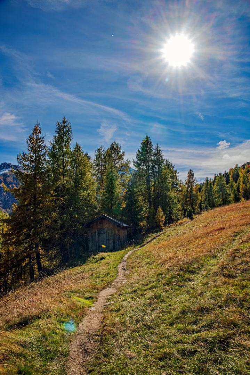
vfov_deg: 73.8
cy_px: 188
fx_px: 250
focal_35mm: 24
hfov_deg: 53.1
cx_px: 125
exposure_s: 1/640
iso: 400
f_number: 13
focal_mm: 24
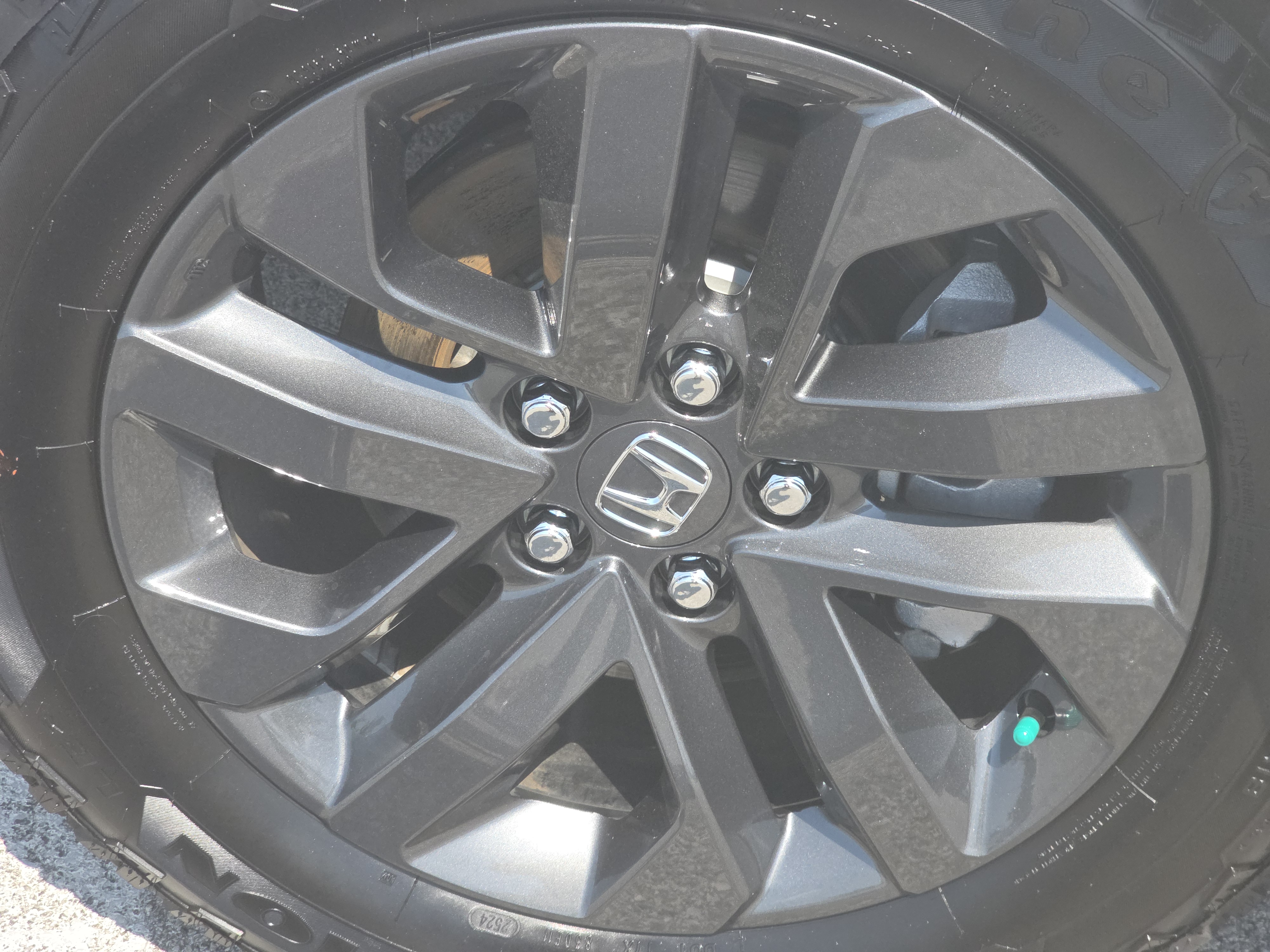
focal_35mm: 69
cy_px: 476
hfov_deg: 28.2
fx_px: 2531
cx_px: 635
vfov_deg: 21.3
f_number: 2.4
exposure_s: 1/845
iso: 50
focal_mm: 7.9
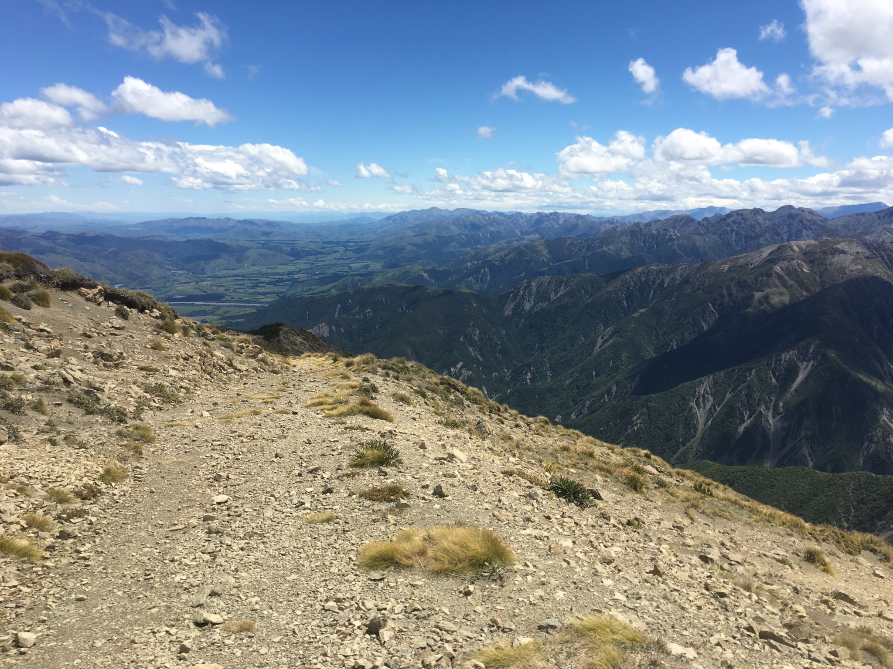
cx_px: 446
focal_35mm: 29
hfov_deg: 61.7
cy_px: 334
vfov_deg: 48.2
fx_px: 748
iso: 25
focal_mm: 4.15
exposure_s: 1/2137
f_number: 2.2
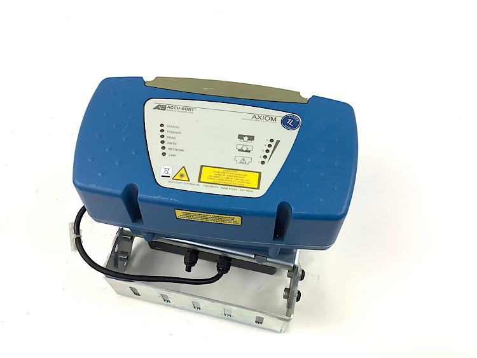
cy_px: 179
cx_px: 238
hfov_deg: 58.3
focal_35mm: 31
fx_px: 427
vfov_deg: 45.5
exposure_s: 1/100
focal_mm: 3.3
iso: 100
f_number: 2.4
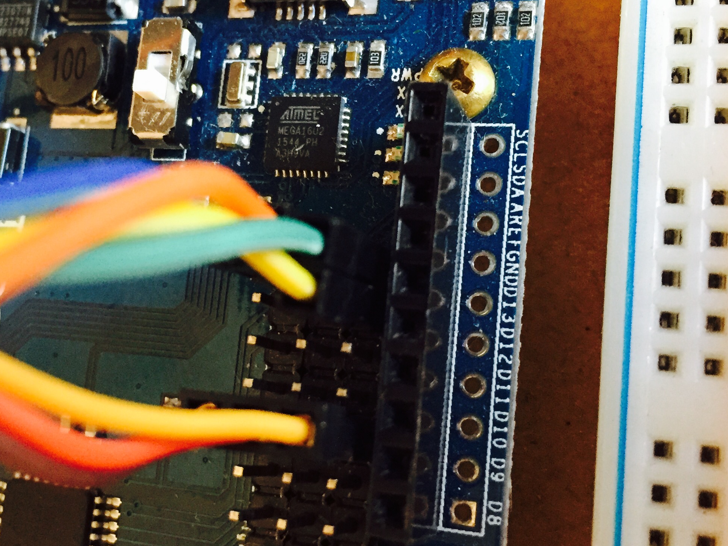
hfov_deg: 38.3
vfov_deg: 29.6
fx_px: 1031
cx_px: 225
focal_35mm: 49
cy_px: 225
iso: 250
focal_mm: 4.15
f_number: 2.2
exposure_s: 1/20
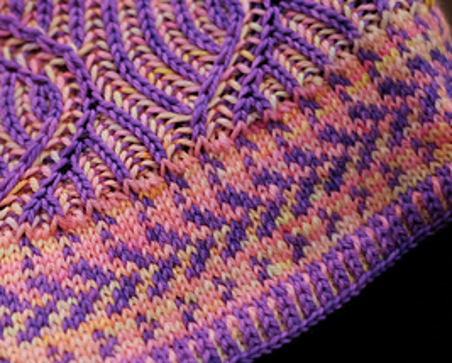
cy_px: 125
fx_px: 1245
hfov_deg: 20.1
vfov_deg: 16.5
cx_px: 34
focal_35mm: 93
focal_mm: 35
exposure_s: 1/4000
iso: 200
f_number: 1.4
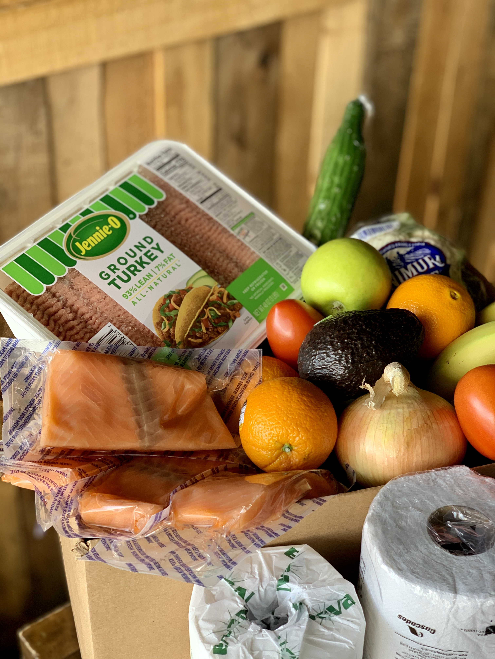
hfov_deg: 28.0
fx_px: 991
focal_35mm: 52
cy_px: 330
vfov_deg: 36.8
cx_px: 248
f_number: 2.4
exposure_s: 1/122
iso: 100
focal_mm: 6
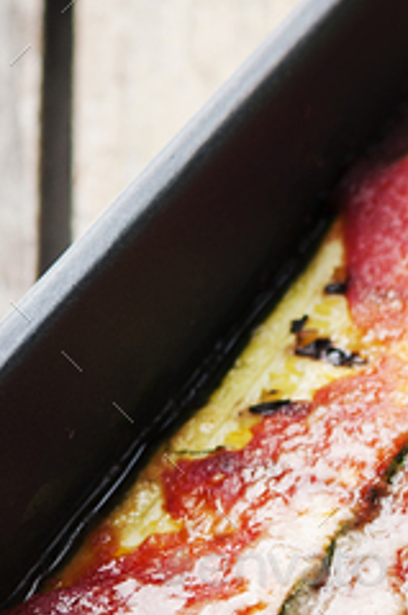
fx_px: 9951
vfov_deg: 3.5
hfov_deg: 2.3
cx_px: 649
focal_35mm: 583
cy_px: 551
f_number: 5.6
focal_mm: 105
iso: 100
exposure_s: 1/160
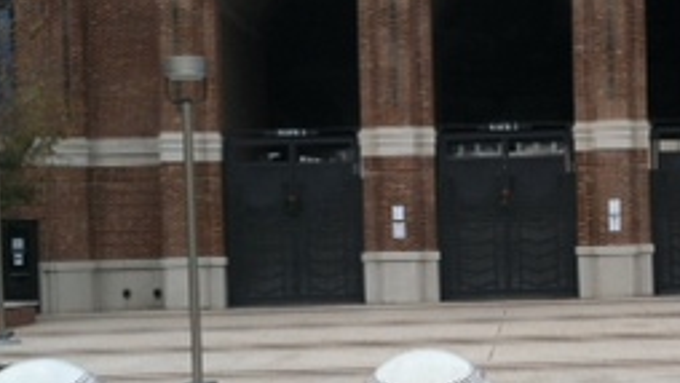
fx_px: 1731
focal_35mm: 96
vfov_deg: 12.6
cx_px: 514
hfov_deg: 22.0
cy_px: 230
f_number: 2.8
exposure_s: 1/508
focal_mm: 3.85
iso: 80
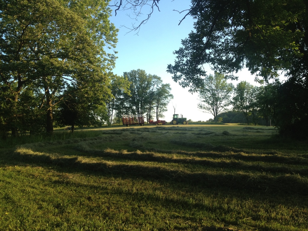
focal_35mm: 35
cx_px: 154
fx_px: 311
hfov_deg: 52.6
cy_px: 116
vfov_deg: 40.7
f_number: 2.4
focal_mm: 4.28
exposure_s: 1/312
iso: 50
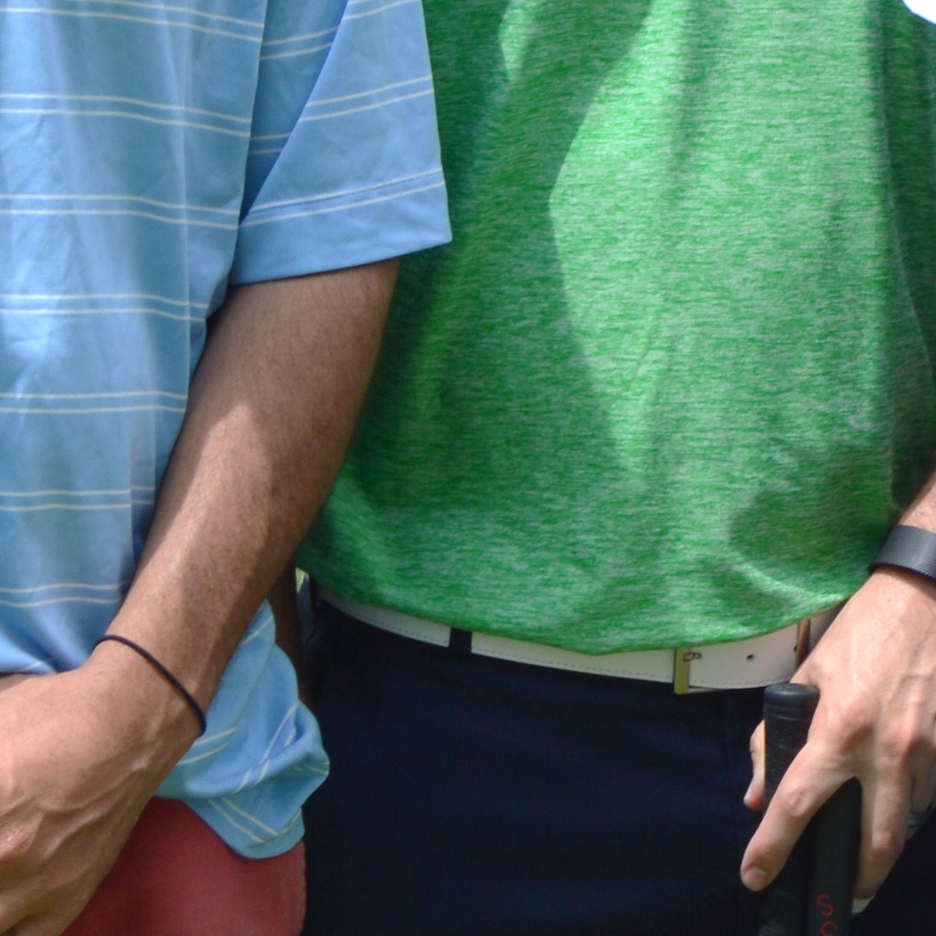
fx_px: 6822
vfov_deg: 7.8
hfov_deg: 7.7
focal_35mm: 223
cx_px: 1270
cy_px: -253
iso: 100
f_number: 7.1
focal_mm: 32
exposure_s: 1/200
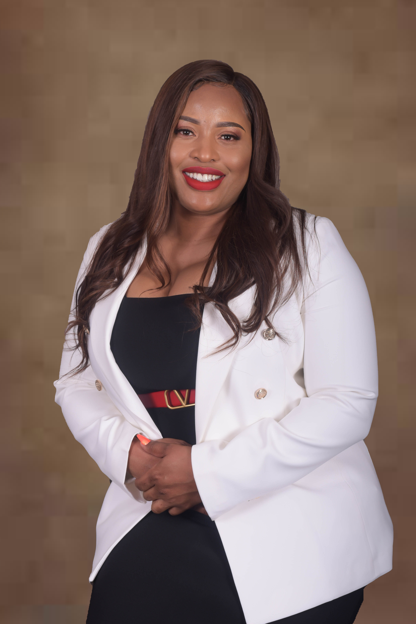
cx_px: 208
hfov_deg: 27.0
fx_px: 866
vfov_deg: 39.6
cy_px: 312
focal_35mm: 50
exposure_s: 1/200
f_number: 9
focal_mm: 50
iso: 100
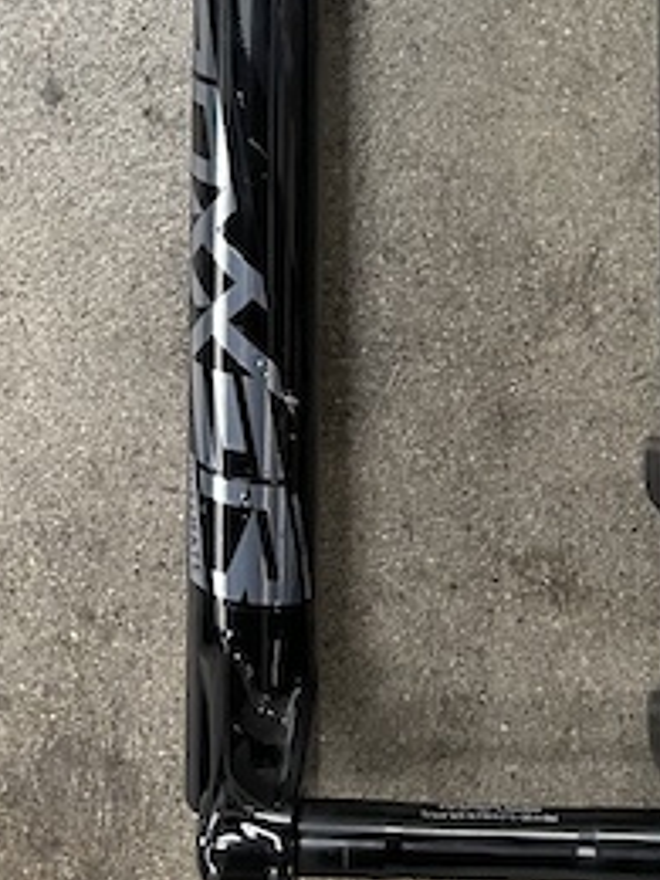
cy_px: -403
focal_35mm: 80
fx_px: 2034
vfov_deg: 21.0
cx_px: 423
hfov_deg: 18.4
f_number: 1.6
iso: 125
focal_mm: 4.2
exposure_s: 1/60
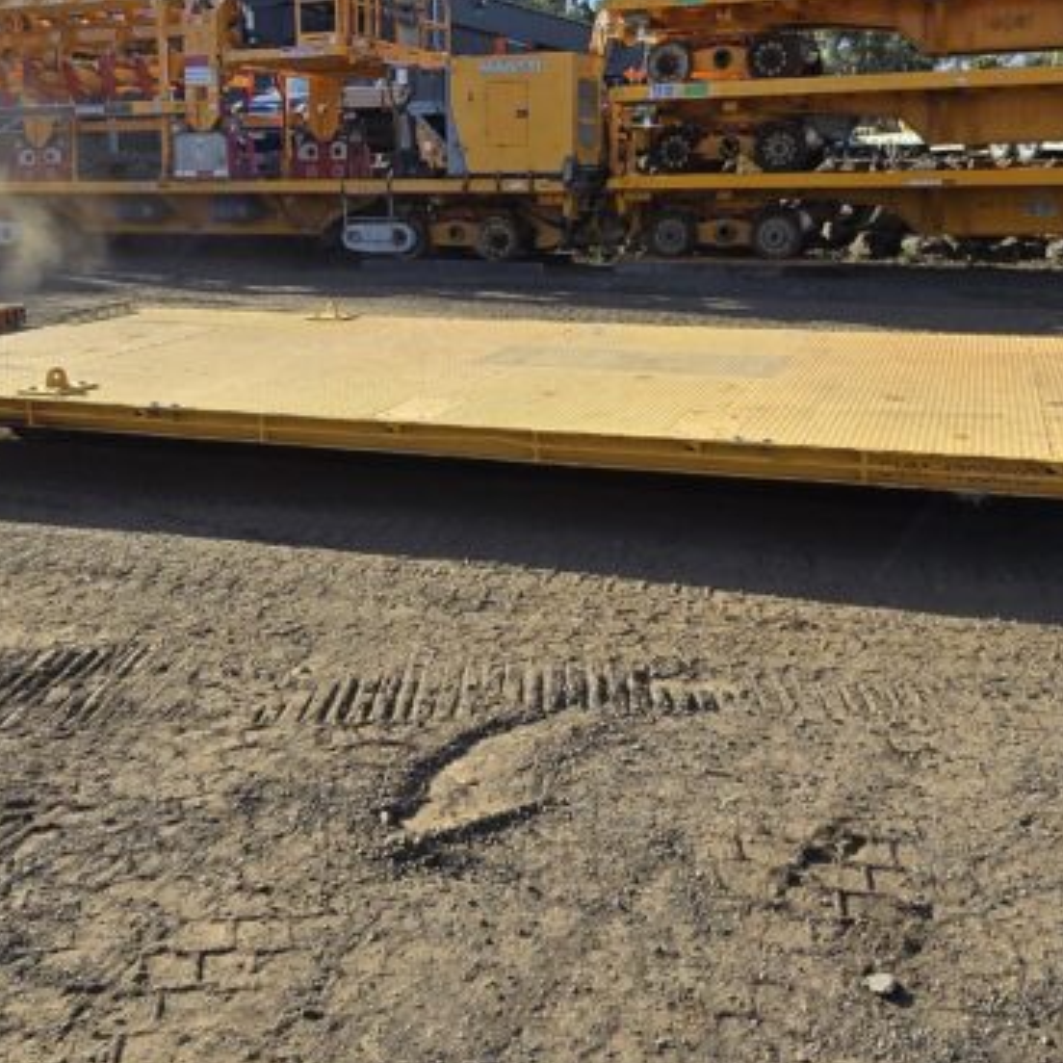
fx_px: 1112
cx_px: 532
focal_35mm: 32
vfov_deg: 50.2
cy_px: 355
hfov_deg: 51.1
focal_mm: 2.2
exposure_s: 1/3092
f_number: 2.2
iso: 50
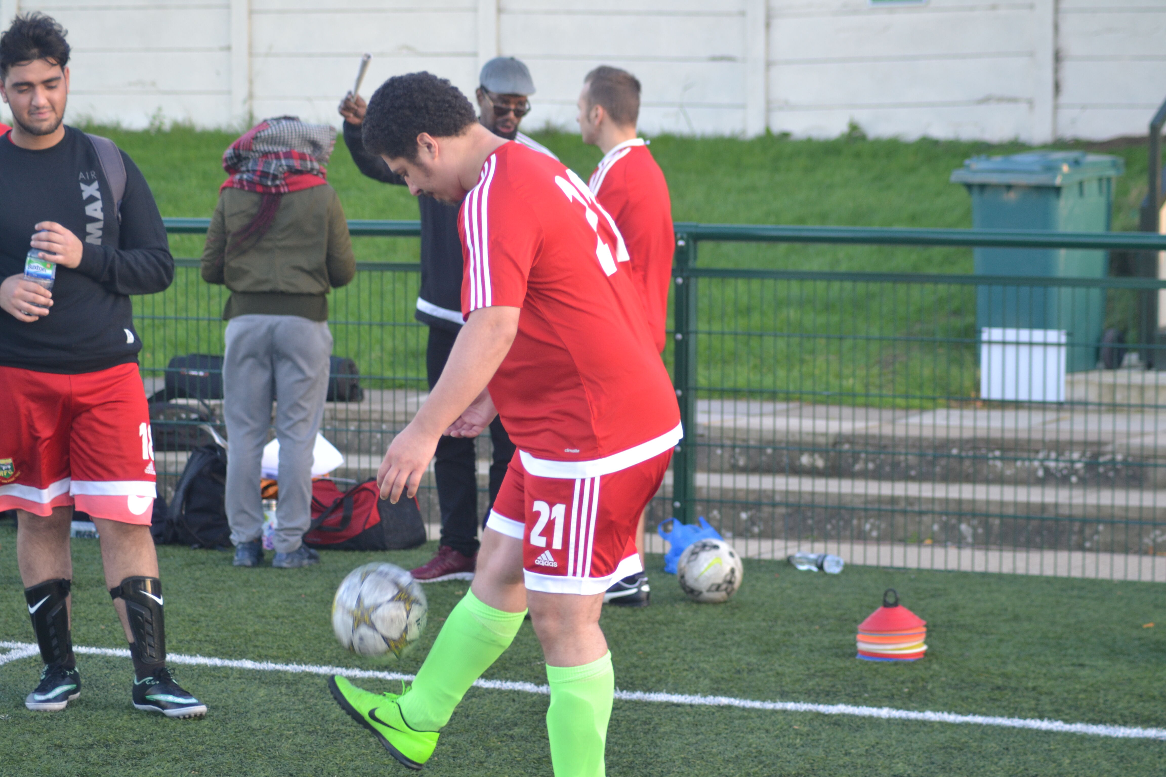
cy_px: 388
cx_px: 583
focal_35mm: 105
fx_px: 3401
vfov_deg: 13.0
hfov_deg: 19.5
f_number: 4
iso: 400
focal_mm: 70
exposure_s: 1/160
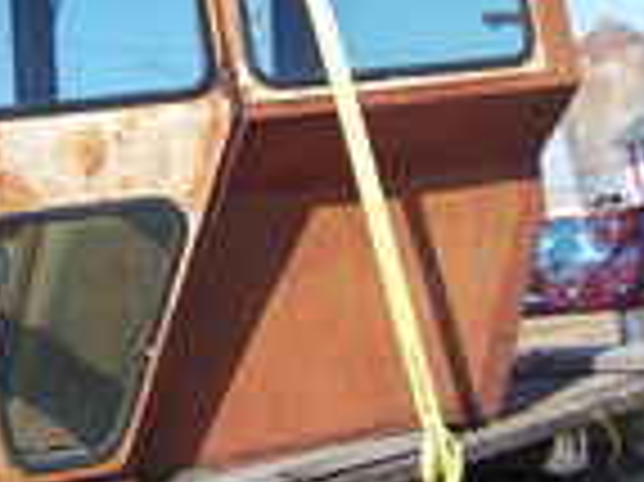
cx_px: 176
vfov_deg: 16.5
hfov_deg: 21.9
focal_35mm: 89
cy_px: 144
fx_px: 1654
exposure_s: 1/500
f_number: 4.8
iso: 80
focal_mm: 6
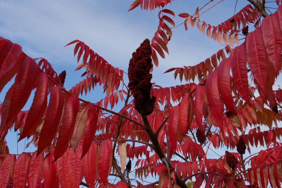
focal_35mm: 36
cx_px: 142
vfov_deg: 36.9
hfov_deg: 53.1
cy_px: 96
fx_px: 282
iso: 200
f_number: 7.1
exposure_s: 1/400
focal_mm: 17
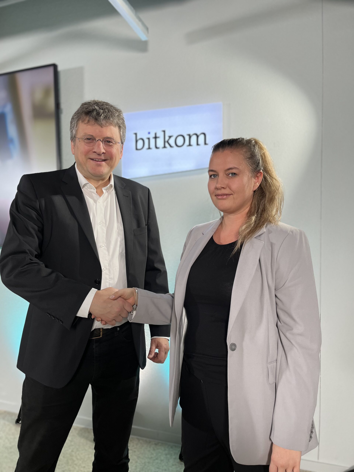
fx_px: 355
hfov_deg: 53.1
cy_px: 236
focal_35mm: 26
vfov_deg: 67.3
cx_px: 177
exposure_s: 1/100
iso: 64
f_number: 1.6
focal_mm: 5.1
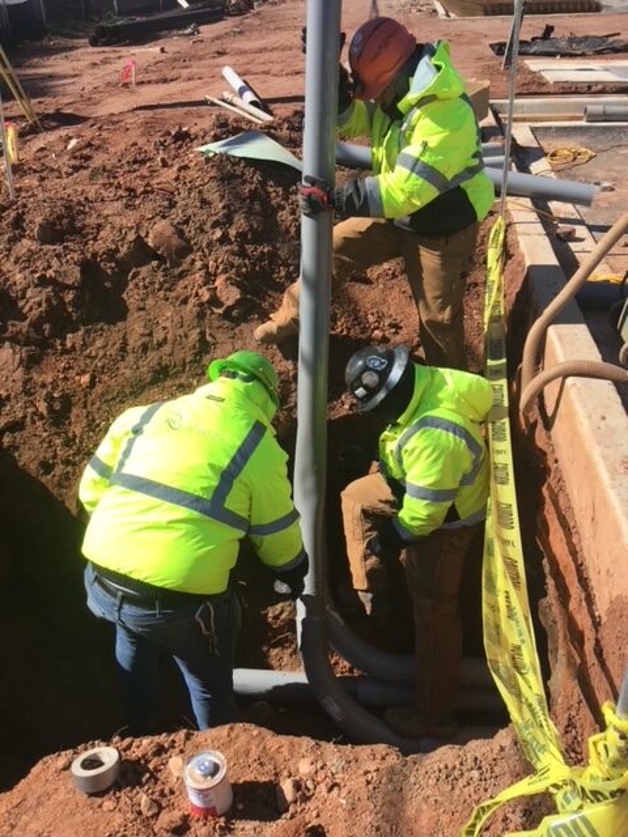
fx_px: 750
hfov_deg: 45.4
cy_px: 418
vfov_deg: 58.4
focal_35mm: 31
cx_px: 314
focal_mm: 3.3
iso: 25
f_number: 2.4
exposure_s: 1/1217
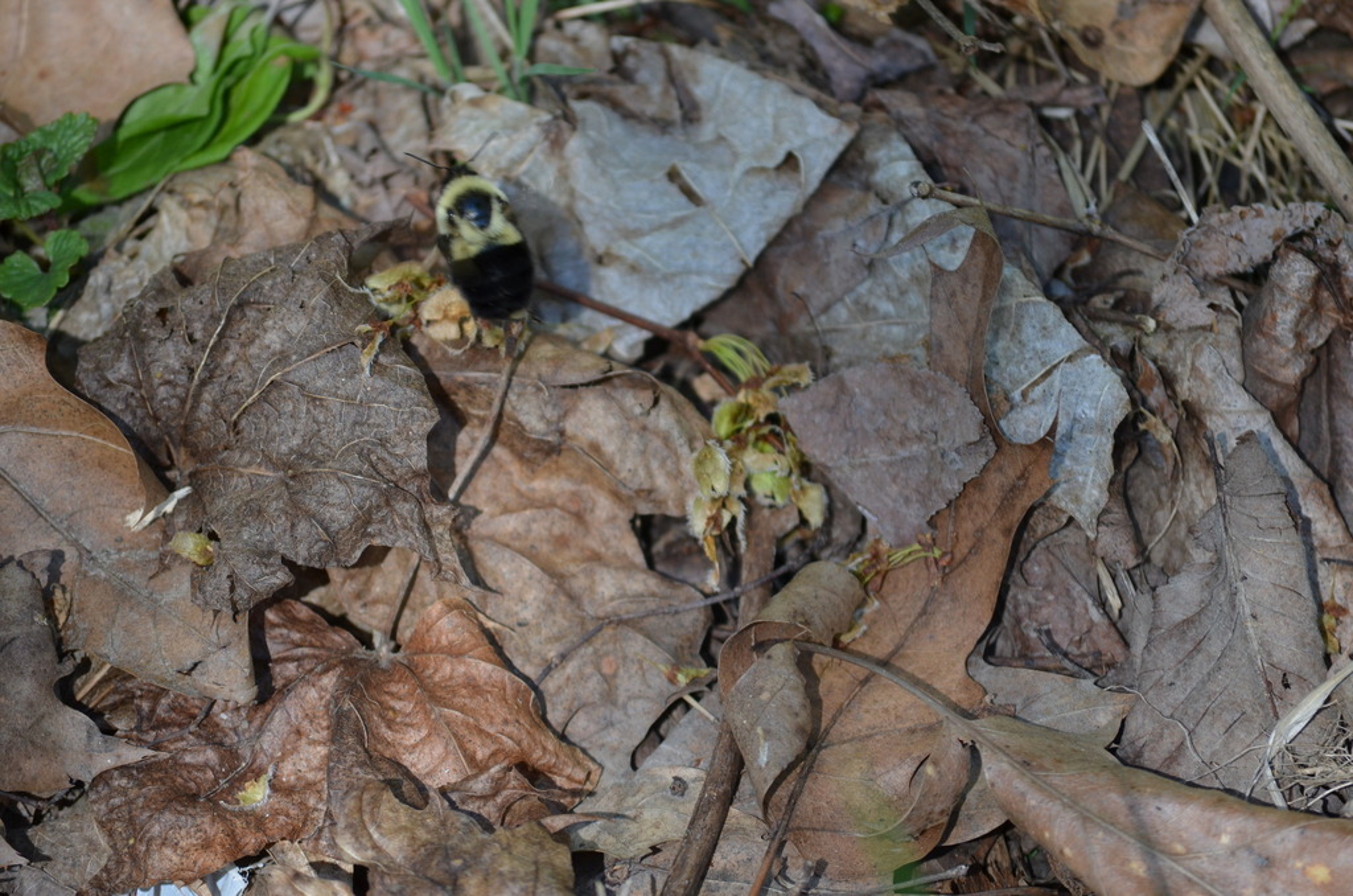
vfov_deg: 4.6
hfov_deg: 6.9
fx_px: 11250
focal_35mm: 300
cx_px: 676
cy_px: 448
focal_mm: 200
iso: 400
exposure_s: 1/400
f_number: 5.6
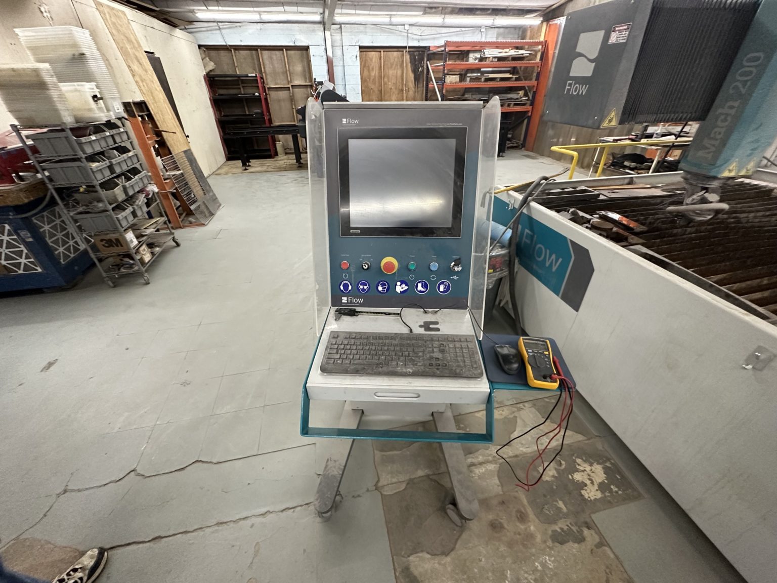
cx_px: 388
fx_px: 314
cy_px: 292
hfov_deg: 102.1
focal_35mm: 14
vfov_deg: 85.7
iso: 500
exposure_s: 1/60
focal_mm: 2.22
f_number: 2.2
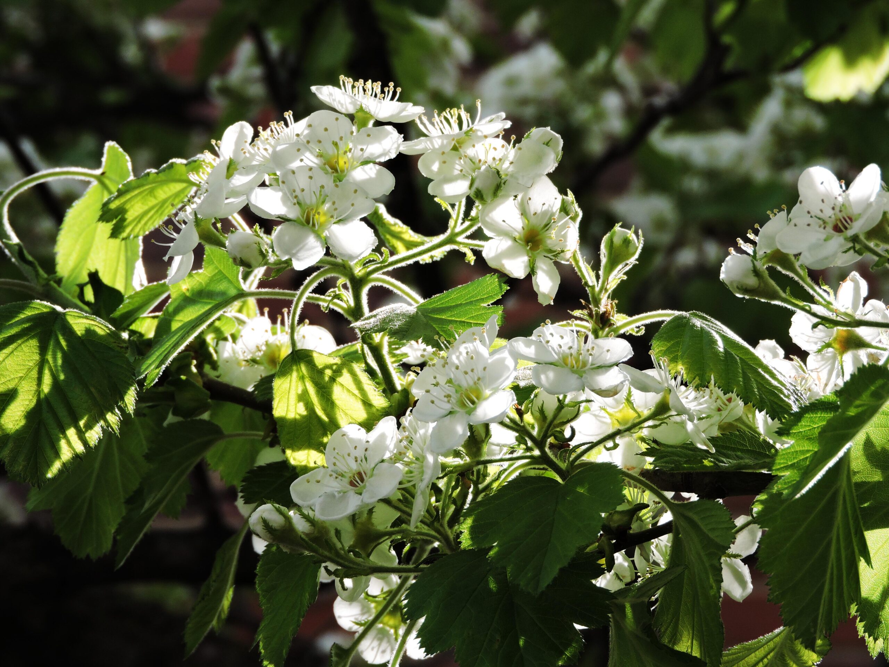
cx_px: 444
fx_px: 5650
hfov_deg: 9.0
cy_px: 334
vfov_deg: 6.8
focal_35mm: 220
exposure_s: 1/200
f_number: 5.3
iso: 100
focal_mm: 39.4
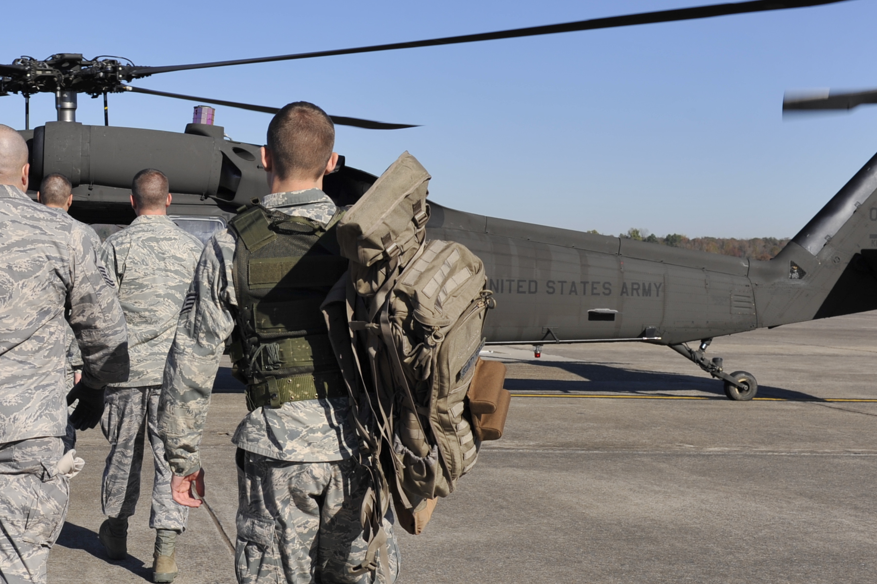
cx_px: 207
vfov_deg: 21.2
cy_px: 301
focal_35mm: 64
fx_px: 1559
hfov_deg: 30.8
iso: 200
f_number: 8
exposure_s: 1/640
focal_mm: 36
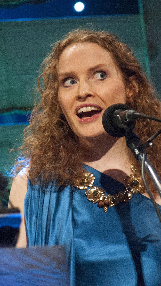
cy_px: 143
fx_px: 3589
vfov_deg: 4.6
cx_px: 102
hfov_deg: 2.6
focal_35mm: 473
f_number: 6.3
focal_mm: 300
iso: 1600
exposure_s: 1/125
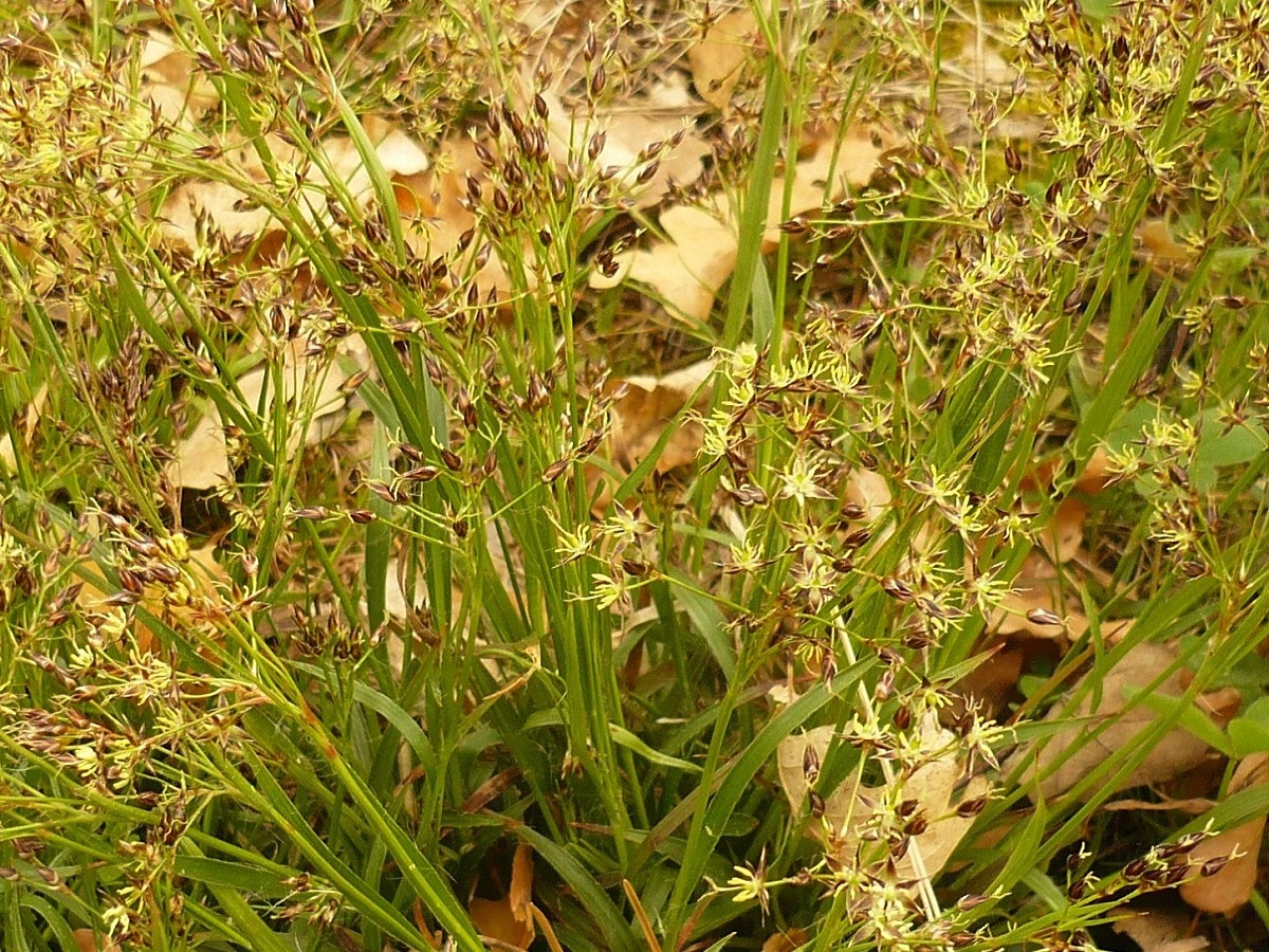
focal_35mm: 35
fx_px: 1283
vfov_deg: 40.7
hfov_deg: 52.6
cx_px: 634
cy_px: 476
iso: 100
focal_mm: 5.8
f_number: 2.8
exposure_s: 1/125
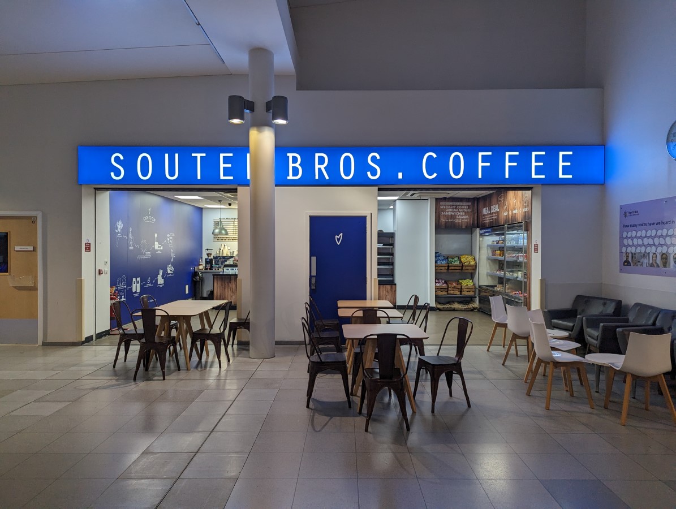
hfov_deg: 71.5
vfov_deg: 56.9
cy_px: 254
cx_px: 338
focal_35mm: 24
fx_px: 469
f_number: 1.85
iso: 64
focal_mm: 6.81
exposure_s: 1/100
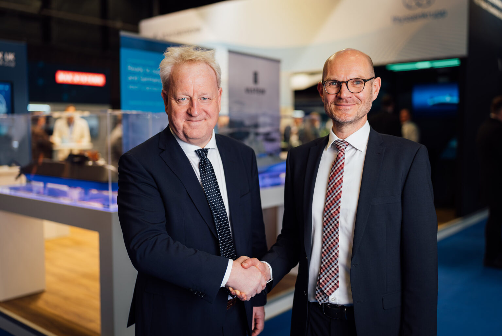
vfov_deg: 37.9
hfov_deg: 54.4
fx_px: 488
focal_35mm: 35
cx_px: 251
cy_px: 168
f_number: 1.6
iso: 400
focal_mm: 35
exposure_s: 1/200
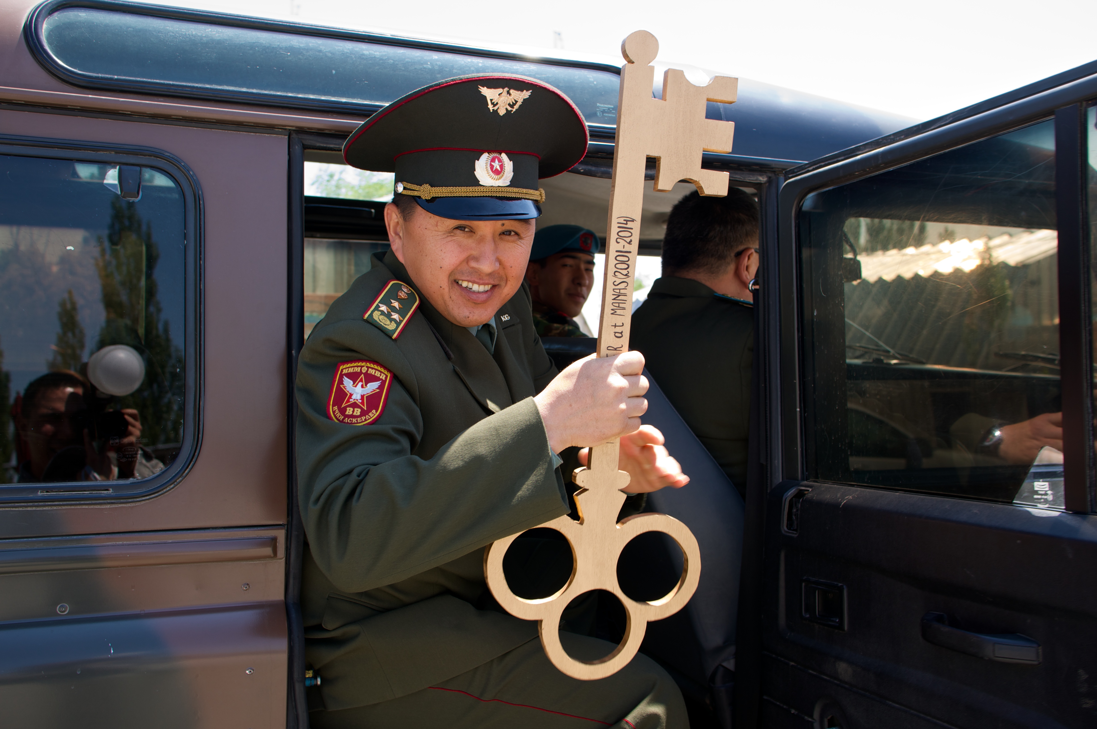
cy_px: 364
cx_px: 548
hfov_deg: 53.2
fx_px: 1096
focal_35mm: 36
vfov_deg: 36.8
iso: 100
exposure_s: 1/80
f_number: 4.5
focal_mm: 24
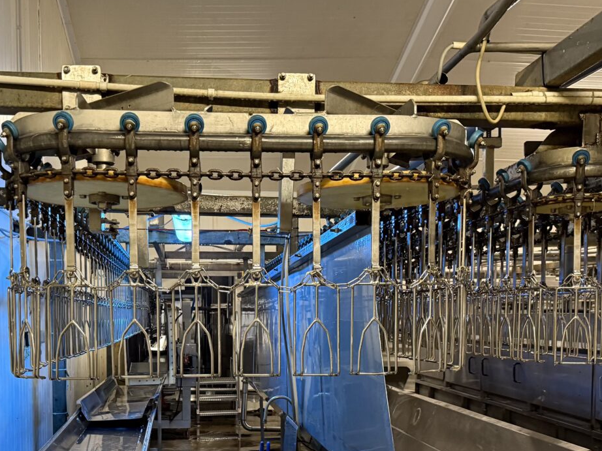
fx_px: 695
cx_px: 244
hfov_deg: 46.6
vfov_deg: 34.8
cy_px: 360
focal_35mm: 40
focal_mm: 6.76
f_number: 1.78
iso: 400
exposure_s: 1/50
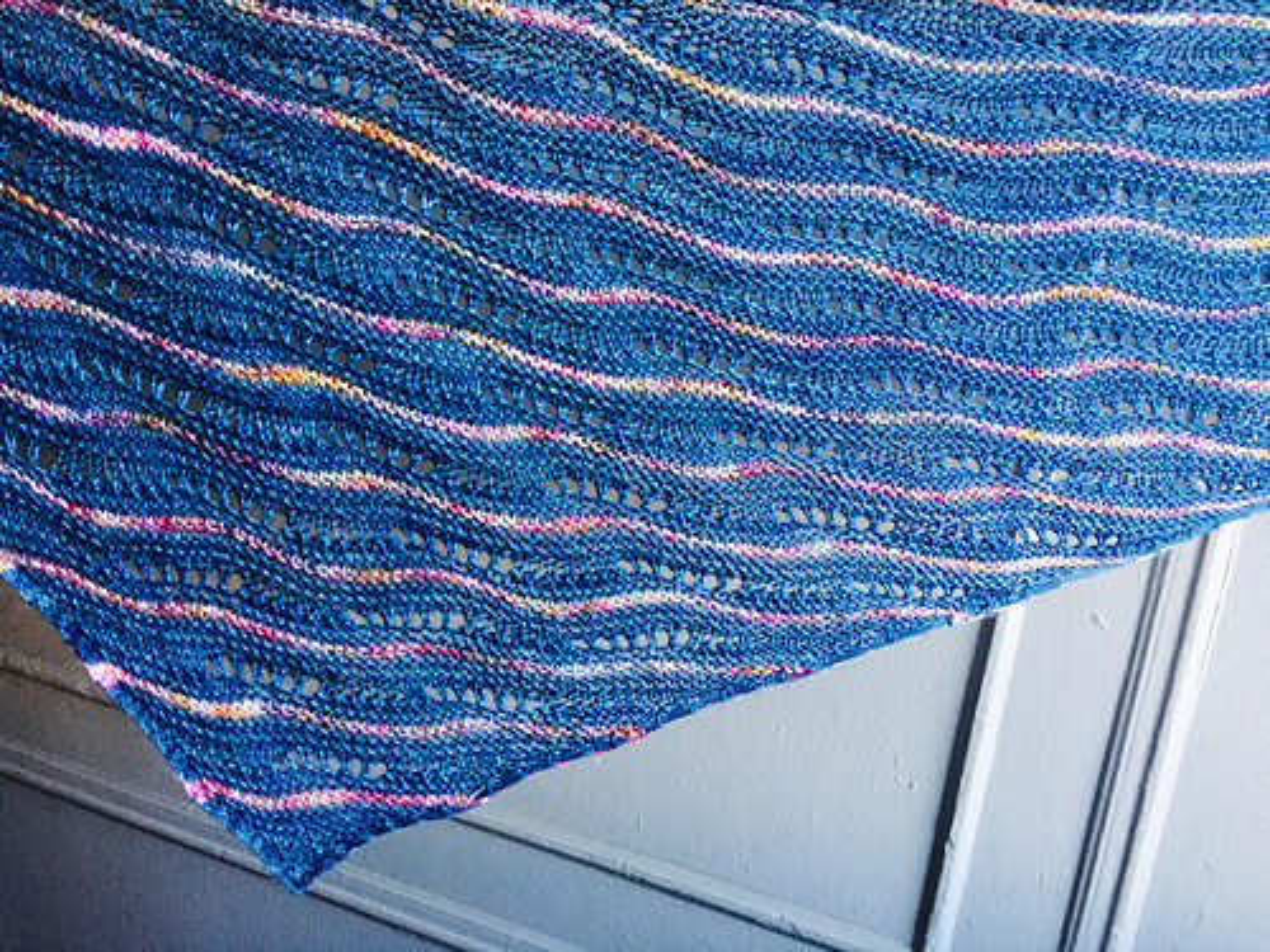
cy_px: 476
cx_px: 635
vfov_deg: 48.2
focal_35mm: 29
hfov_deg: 61.7
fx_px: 1064
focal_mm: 4.15
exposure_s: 1/30
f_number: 2.2
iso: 32
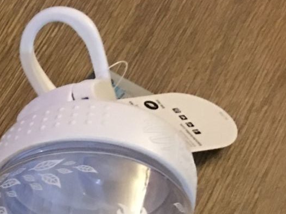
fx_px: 909
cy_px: 382
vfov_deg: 12.3
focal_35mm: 110
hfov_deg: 15.3
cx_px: -234
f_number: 2.2
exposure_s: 1/4
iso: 80
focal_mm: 4.15
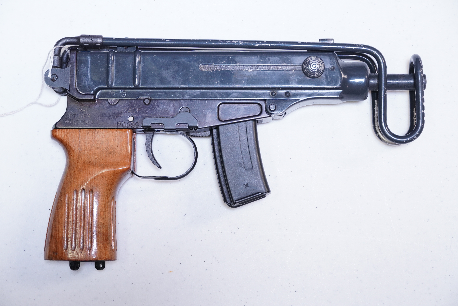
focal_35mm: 70
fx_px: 897
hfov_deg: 28.6
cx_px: 229
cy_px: 153
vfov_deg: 19.3
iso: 1000
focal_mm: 47
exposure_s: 1/125
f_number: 5.6
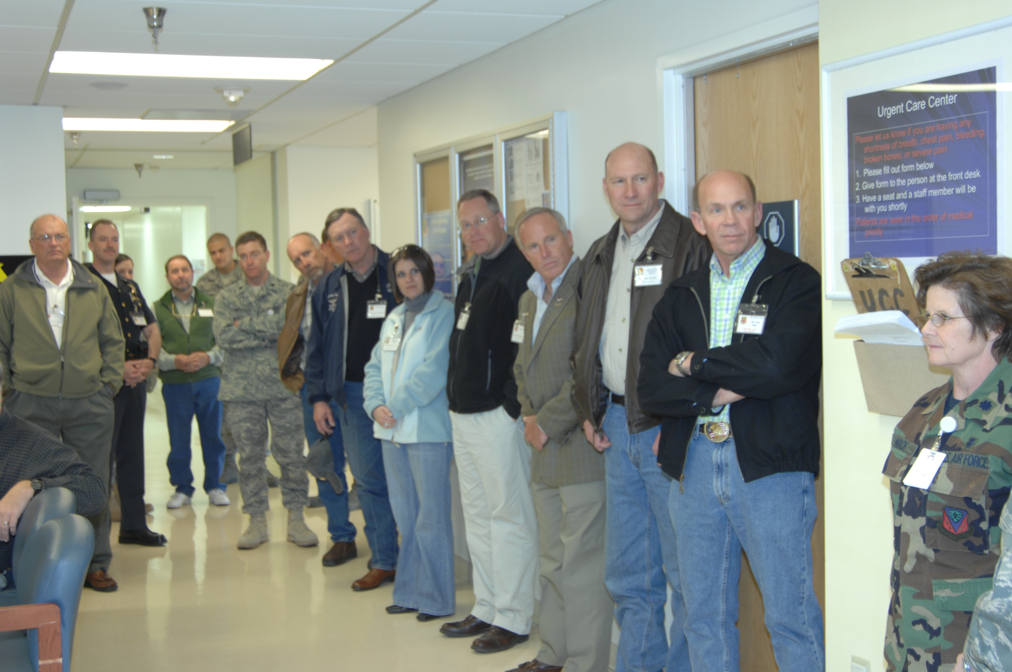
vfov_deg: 28.0
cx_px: 506
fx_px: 1348
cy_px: 336
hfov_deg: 41.2
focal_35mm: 48
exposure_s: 1/25
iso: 250
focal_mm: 32
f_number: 3.8
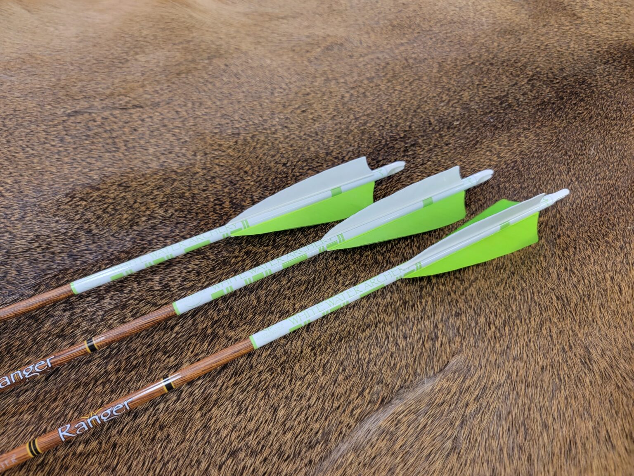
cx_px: 317
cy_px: 238
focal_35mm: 24
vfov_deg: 56.8
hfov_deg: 71.6
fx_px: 440
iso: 250
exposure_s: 1/120
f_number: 1.8
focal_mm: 6.7
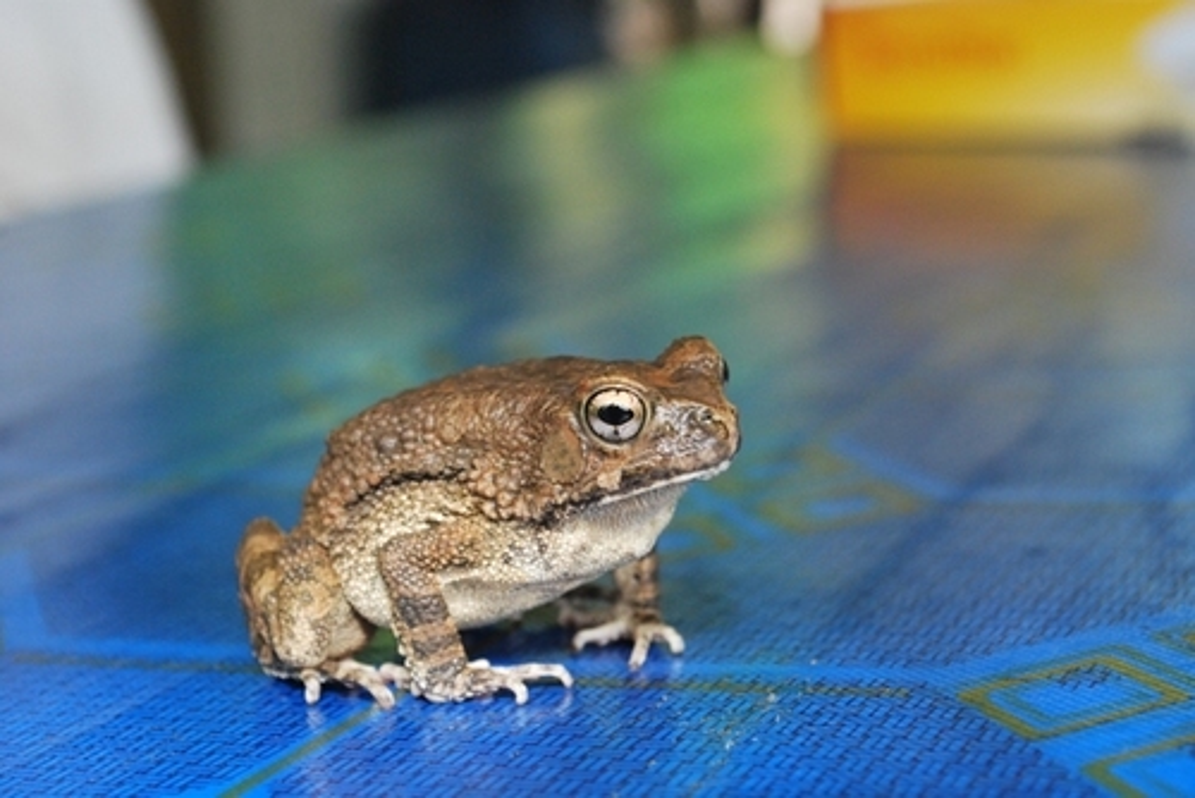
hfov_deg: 24.6
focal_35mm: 82
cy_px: 399
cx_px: 598
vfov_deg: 16.6
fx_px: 2740
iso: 800
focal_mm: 55
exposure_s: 1/80
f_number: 9
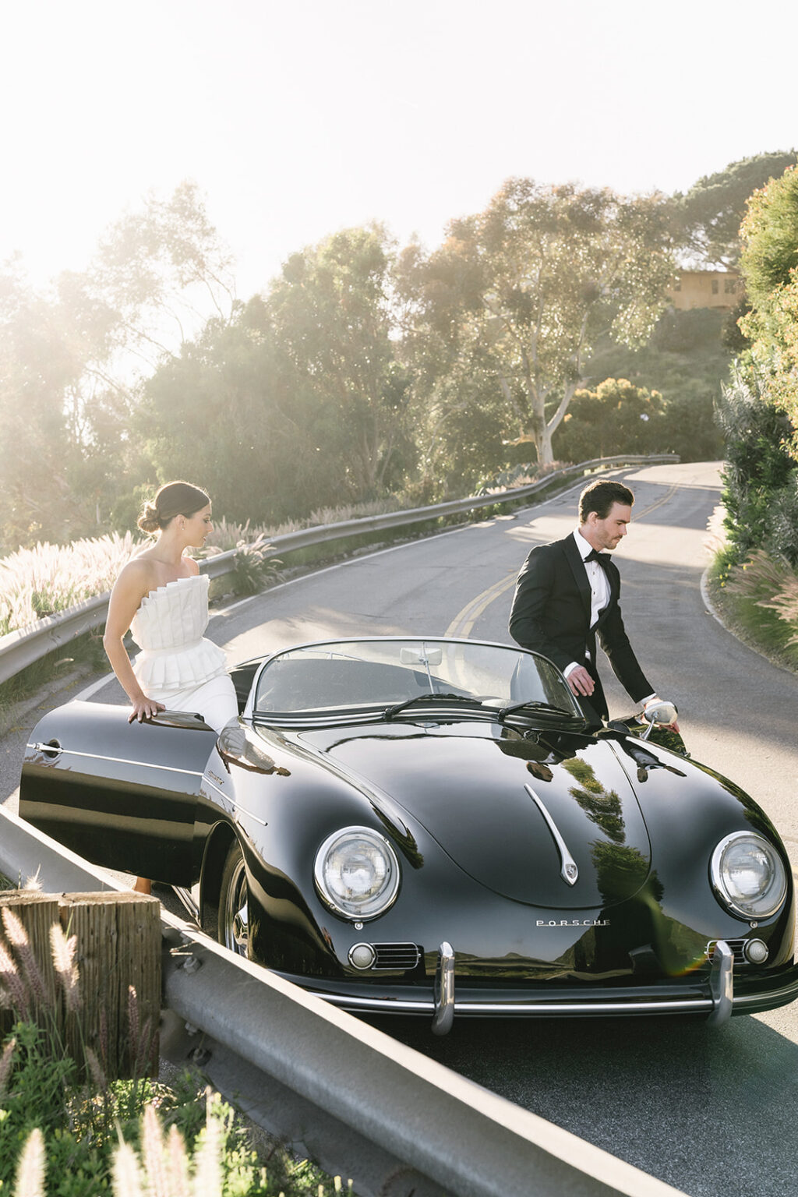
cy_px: 598
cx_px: 399
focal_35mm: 50
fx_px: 1662
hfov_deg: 27.0
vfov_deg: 39.6
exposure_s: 1/400
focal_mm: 50
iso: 200
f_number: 5.6
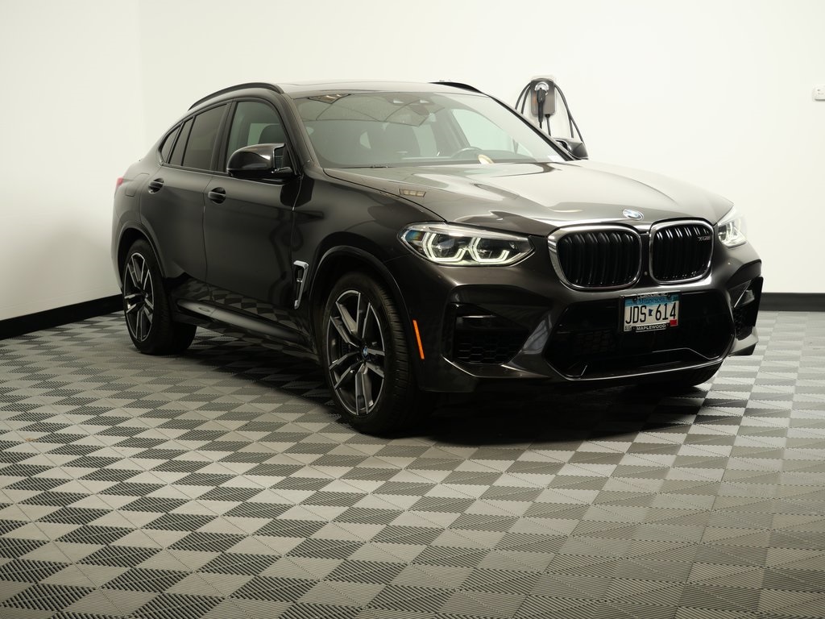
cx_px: 412
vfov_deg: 29.1
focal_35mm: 50
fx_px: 1192
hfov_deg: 38.2
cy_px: 310
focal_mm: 25
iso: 200
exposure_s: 1/200
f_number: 4.5
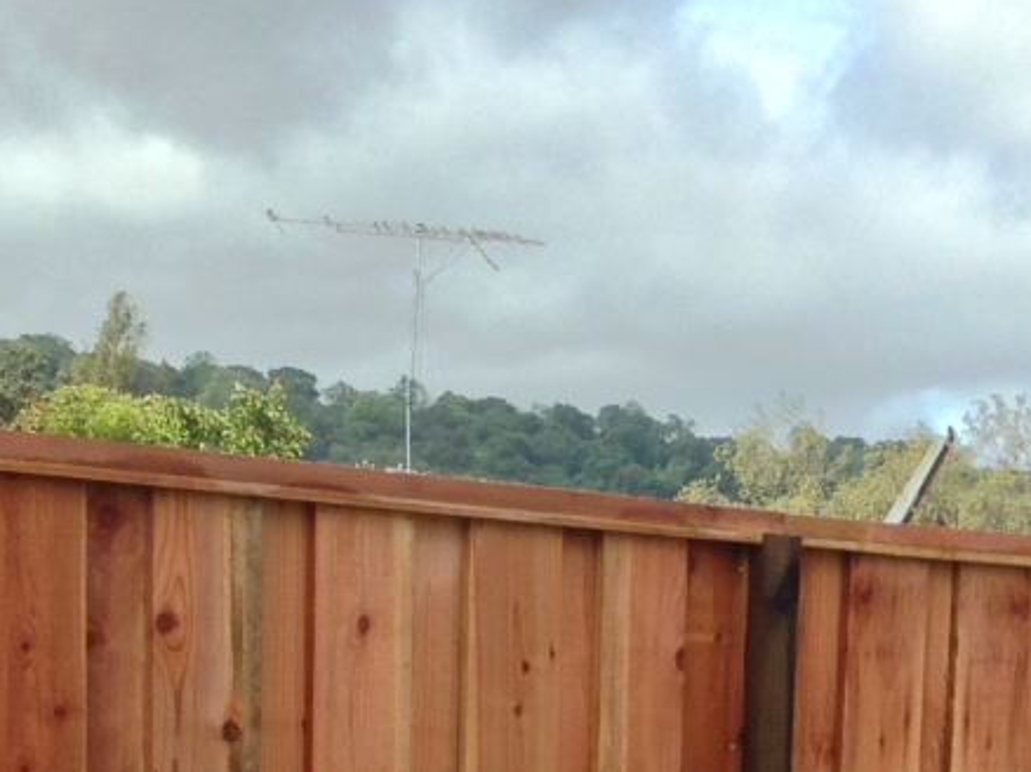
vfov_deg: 11.5
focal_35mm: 123
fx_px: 3661
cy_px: 1189
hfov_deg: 15.9
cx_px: 789
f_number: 2.4
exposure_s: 1/583
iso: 50
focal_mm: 4.13
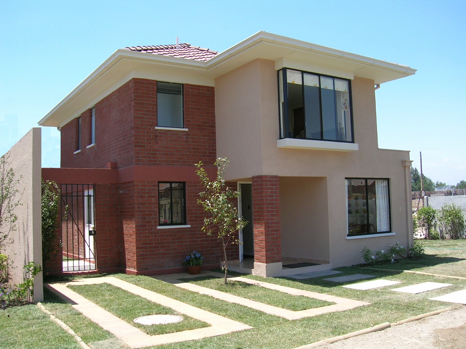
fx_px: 471
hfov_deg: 52.6
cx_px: 233
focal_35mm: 35
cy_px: 174
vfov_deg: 40.7
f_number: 4.8
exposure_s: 1/233
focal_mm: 5.4
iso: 50
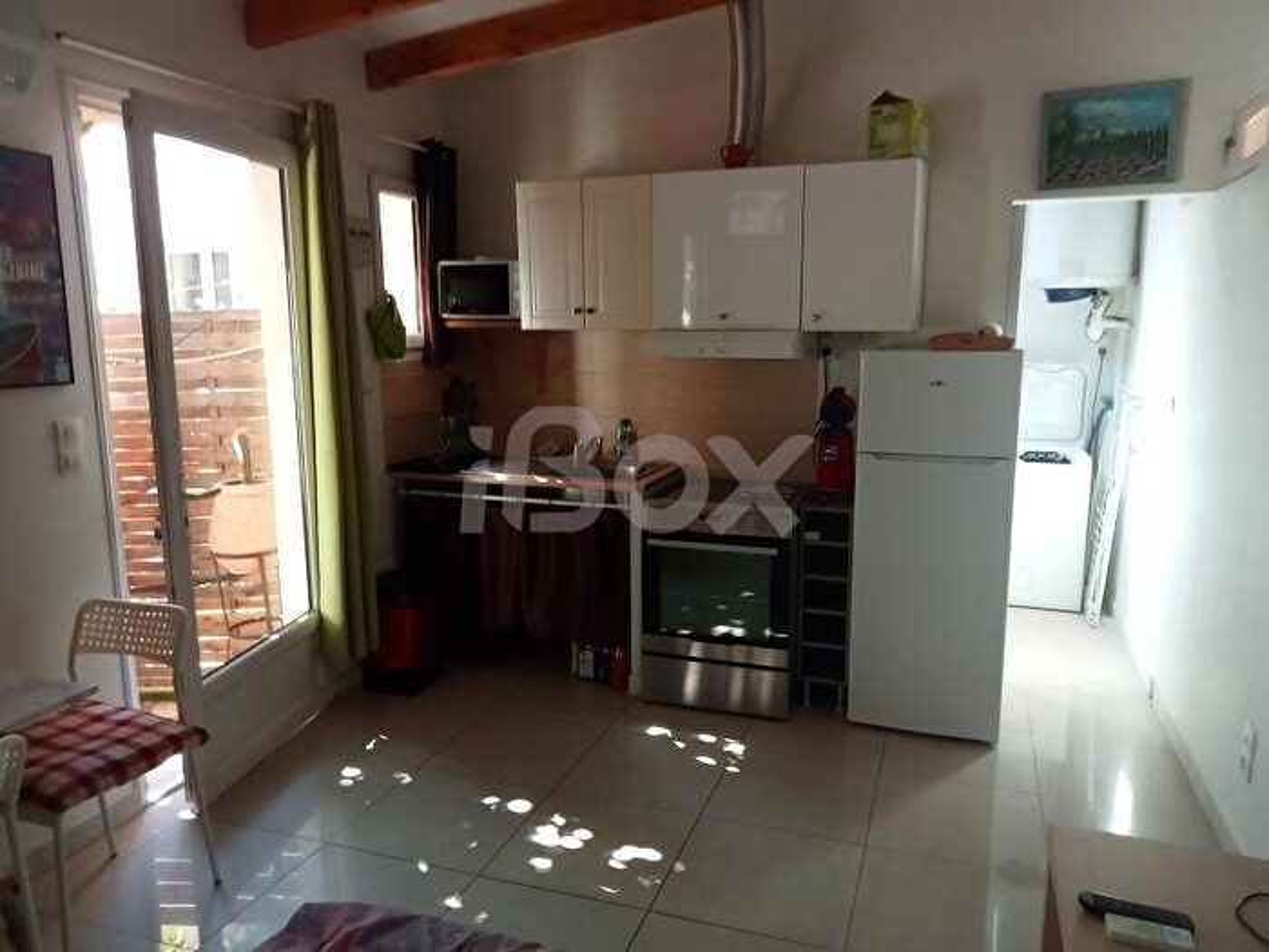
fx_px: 1026
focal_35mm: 28
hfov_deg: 63.4
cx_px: 634
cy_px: 476
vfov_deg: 49.7
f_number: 2.2
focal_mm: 3.46
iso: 398
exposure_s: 1/33.3
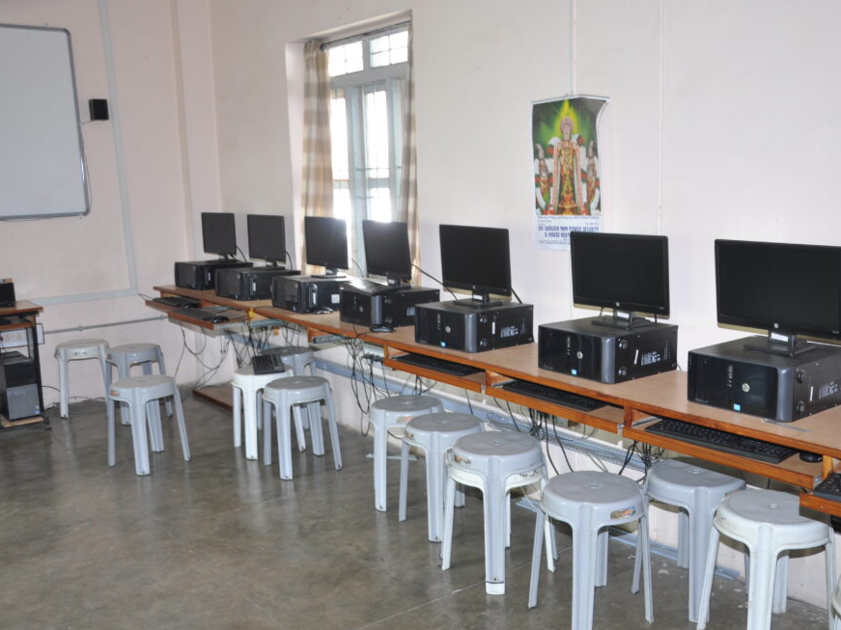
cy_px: 316
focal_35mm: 36
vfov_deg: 40.1
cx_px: 459
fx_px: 864
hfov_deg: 51.8
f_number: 3.8
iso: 250
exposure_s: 1/5
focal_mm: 21
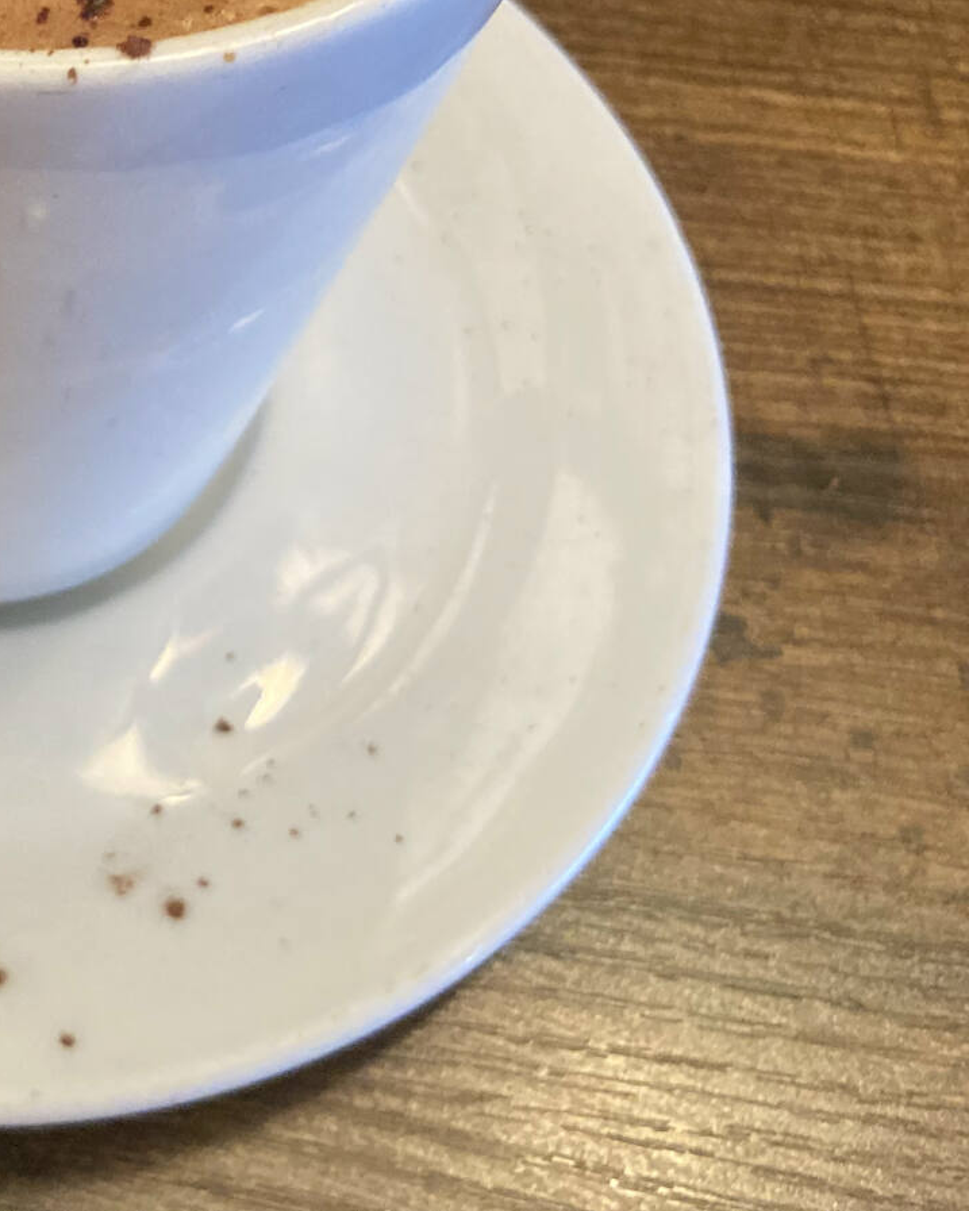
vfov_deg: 30.0
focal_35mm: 61
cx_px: -145
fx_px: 2186
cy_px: 201
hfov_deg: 23.2
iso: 250
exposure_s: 1/50
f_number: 1.8
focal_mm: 3.99
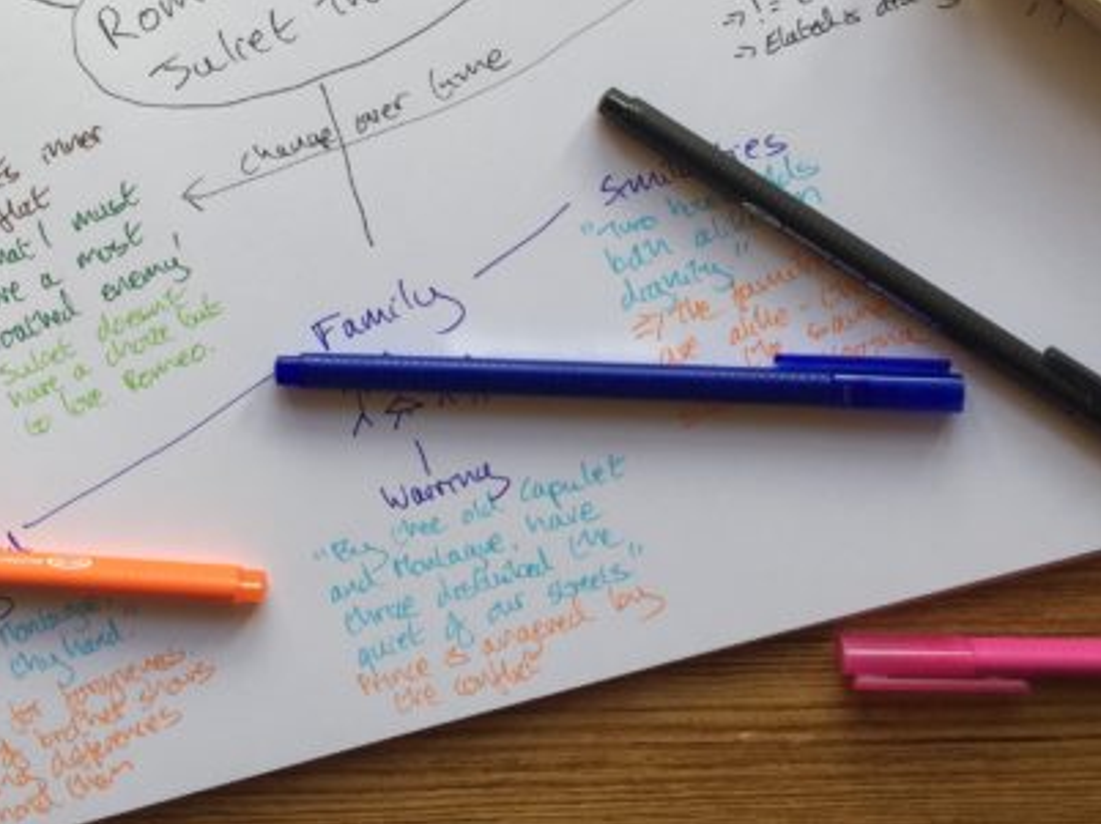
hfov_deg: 34.3
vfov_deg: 25.1
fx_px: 1780
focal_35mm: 56
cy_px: 47
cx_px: 460
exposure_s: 1/100
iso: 32
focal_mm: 4.15
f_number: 2.2
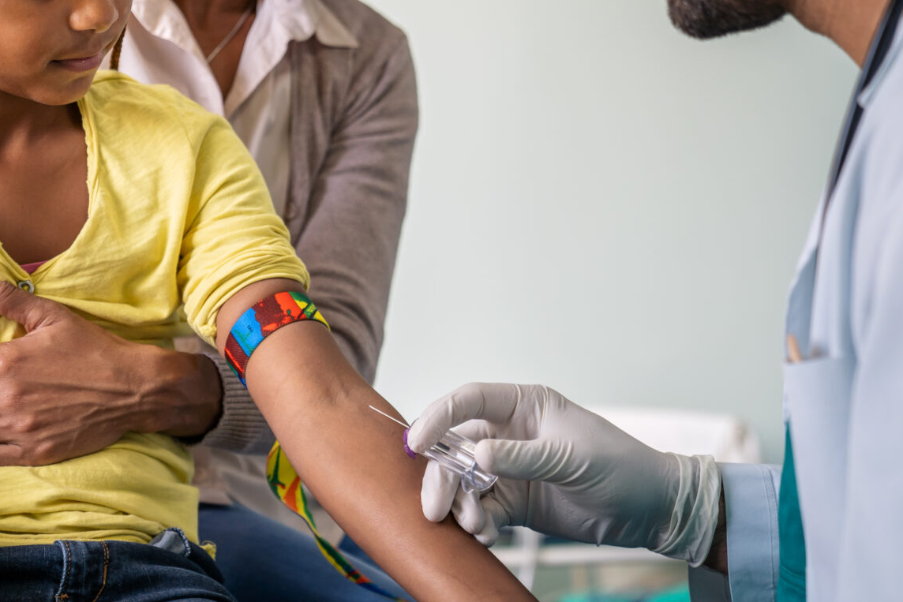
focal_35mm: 102
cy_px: 168
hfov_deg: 19.8
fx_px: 2559
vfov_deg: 13.4
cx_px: 212
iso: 320
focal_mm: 57
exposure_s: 1/320
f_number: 2.8
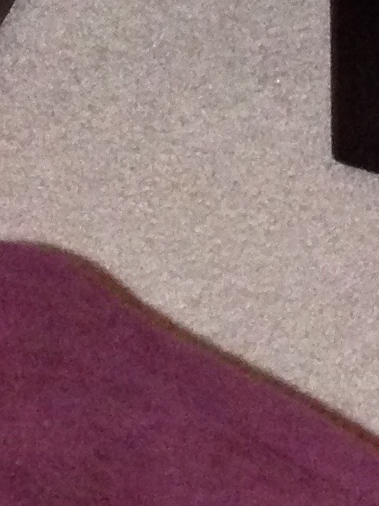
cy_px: -871
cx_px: 459
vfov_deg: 8.2
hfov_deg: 6.9
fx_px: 3112
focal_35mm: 213
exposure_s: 1/16
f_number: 2.4
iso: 320
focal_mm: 4.12
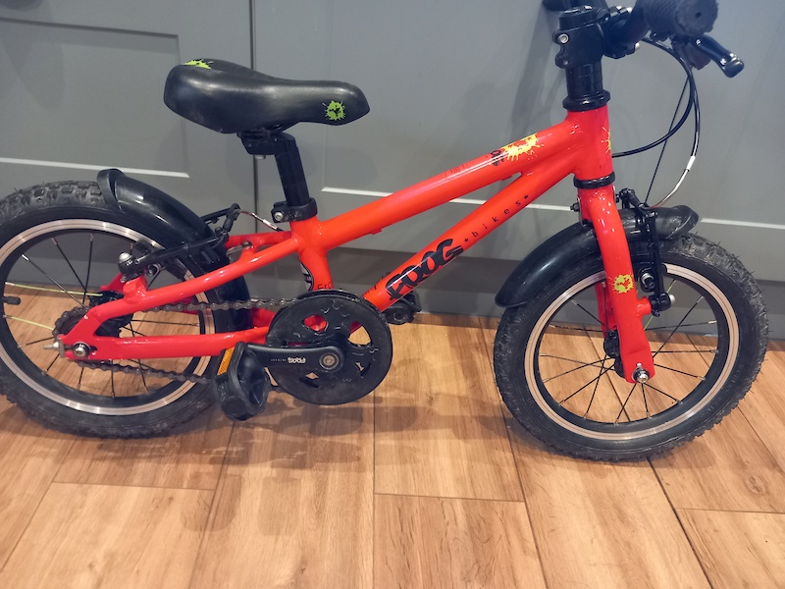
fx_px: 612
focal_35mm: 27
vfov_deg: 51.4
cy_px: 294
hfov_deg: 65.3
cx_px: 392
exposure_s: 1/25
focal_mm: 4
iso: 400
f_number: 1.8
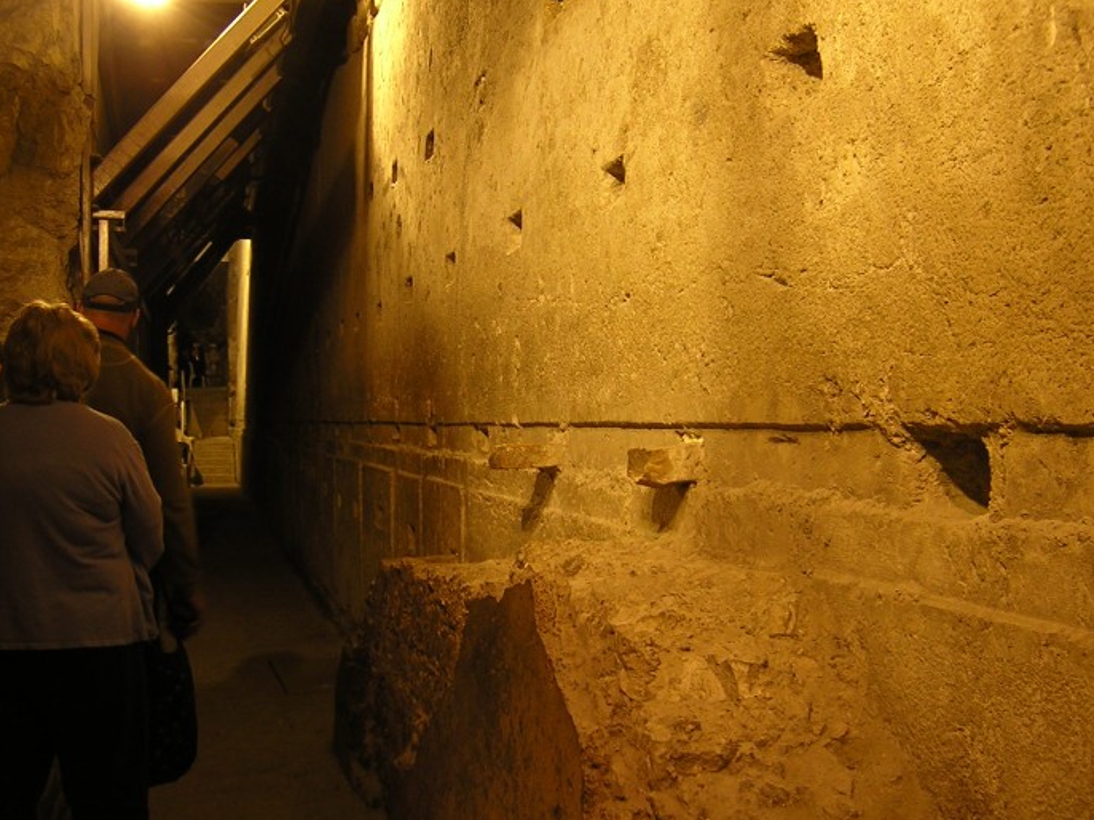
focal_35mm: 42
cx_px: 558
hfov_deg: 44.8
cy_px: 389
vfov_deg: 34.3
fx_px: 1327
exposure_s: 1/9.7
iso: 100
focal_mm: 4.7
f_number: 2.6
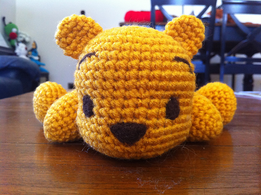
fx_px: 263
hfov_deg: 52.7
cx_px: 130
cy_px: 98
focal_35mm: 35
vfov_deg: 40.6
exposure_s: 1/15
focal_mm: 3.85
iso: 250
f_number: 2.8
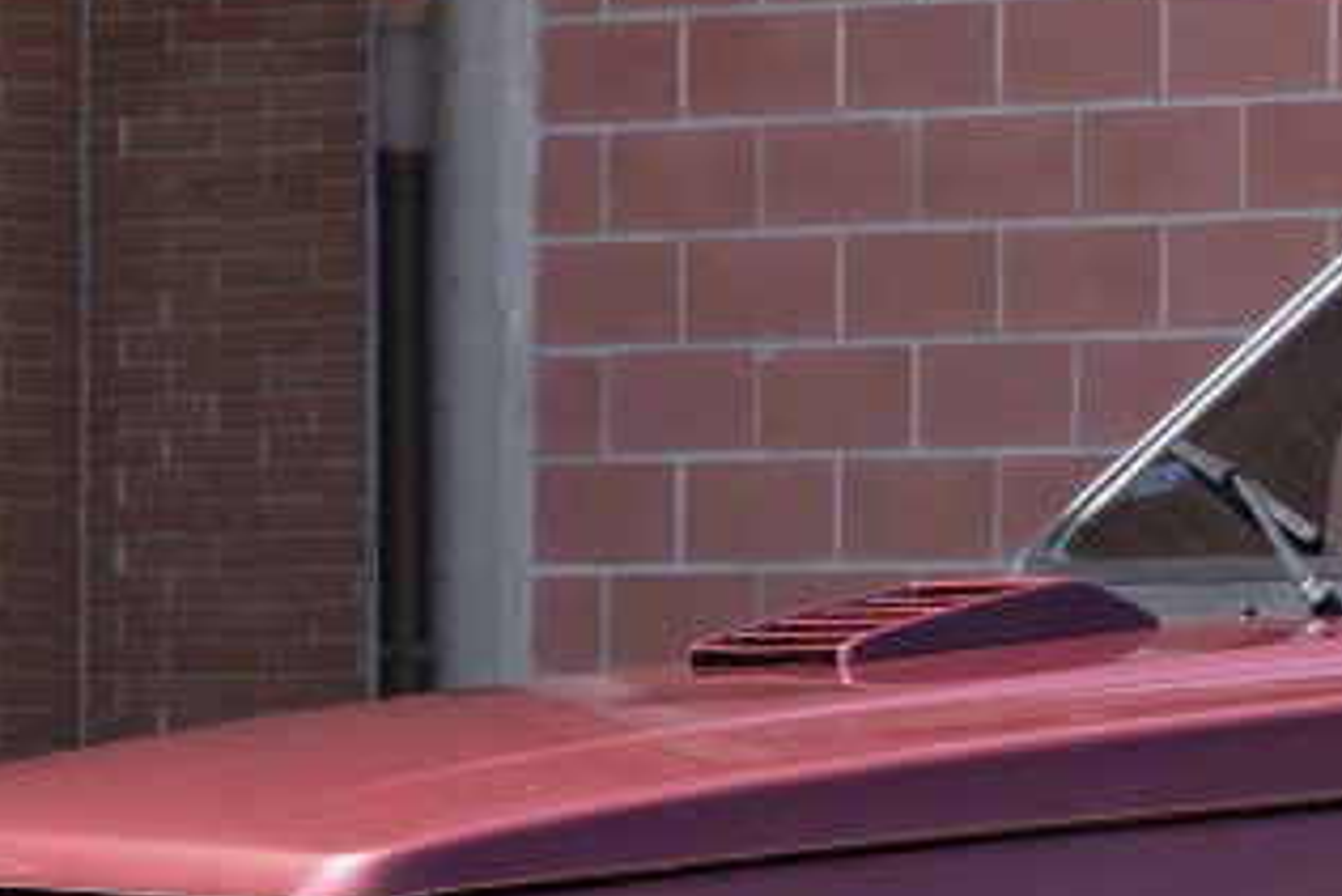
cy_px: 830
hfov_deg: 6.8
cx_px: 2391
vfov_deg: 4.6
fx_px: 11076
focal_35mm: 297
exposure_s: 1/80
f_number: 8
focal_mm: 47
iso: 160
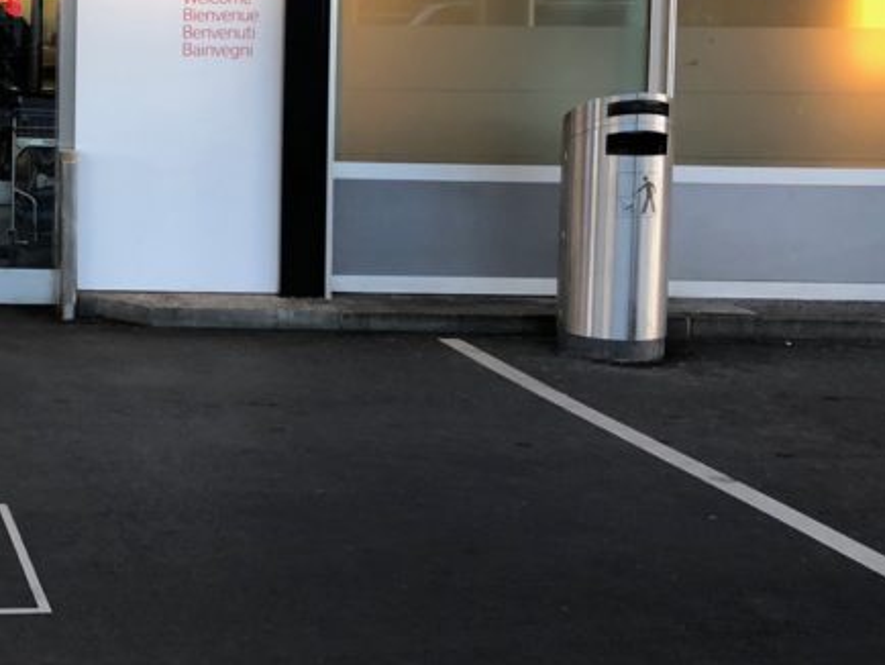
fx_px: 1688
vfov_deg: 22.0
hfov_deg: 27.0
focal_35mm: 66
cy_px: 131
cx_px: -82
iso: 40
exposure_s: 1/33
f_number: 1.8
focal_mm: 4
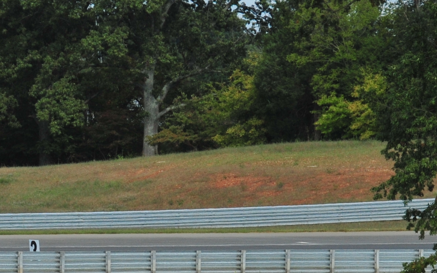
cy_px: 261
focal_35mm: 441
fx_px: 5253
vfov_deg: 3.0
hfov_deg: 4.8
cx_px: 50
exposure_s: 1/1000
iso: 1000
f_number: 16
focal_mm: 122
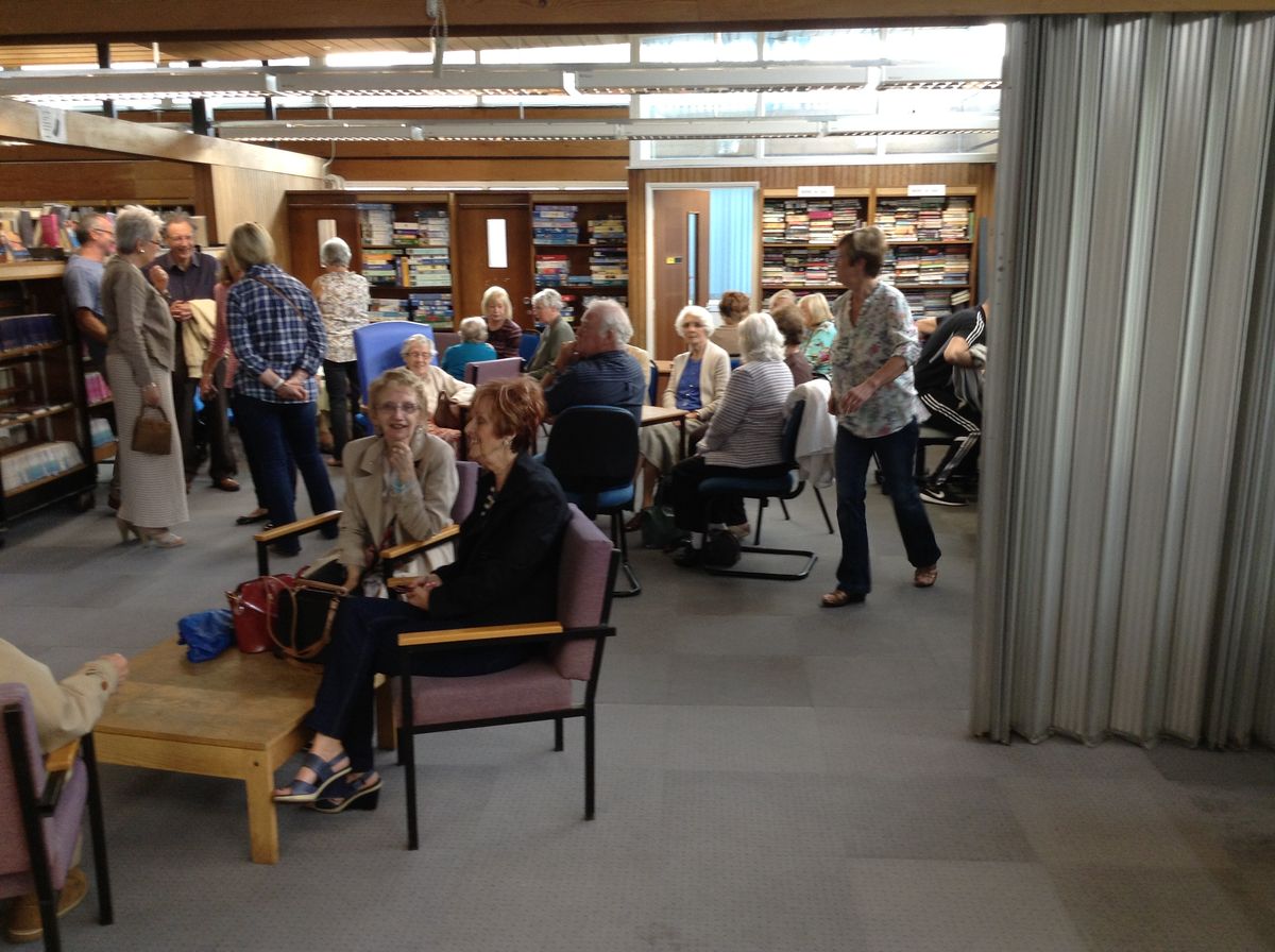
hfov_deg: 55.4
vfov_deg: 42.8
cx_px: 638
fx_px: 1214
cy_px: 476
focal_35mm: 33
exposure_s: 1/25
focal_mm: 3.3
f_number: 2.4
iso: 40
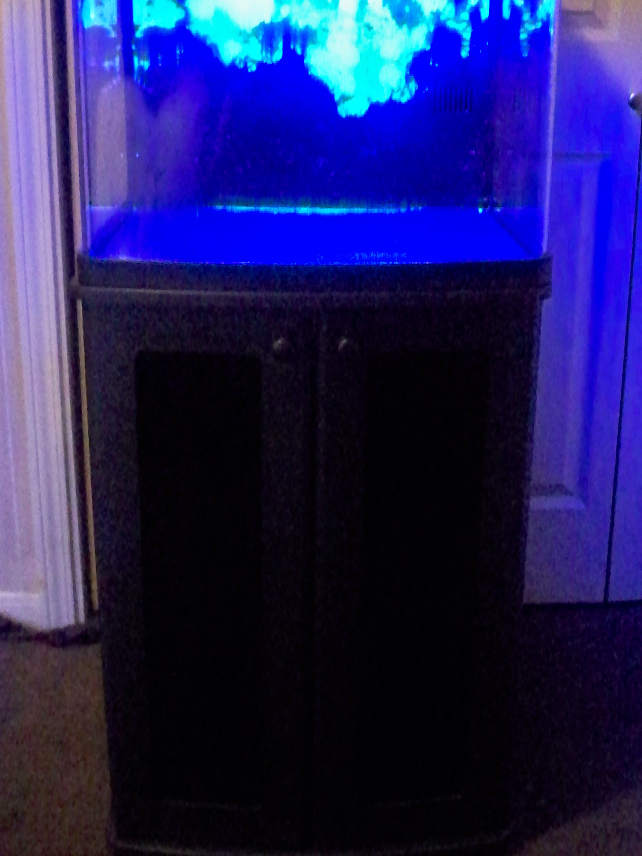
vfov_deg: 41.0
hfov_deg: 31.5
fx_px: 1138
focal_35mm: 46
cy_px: 331
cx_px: 333
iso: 3200
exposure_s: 1/60
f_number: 3.1
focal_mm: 6.3
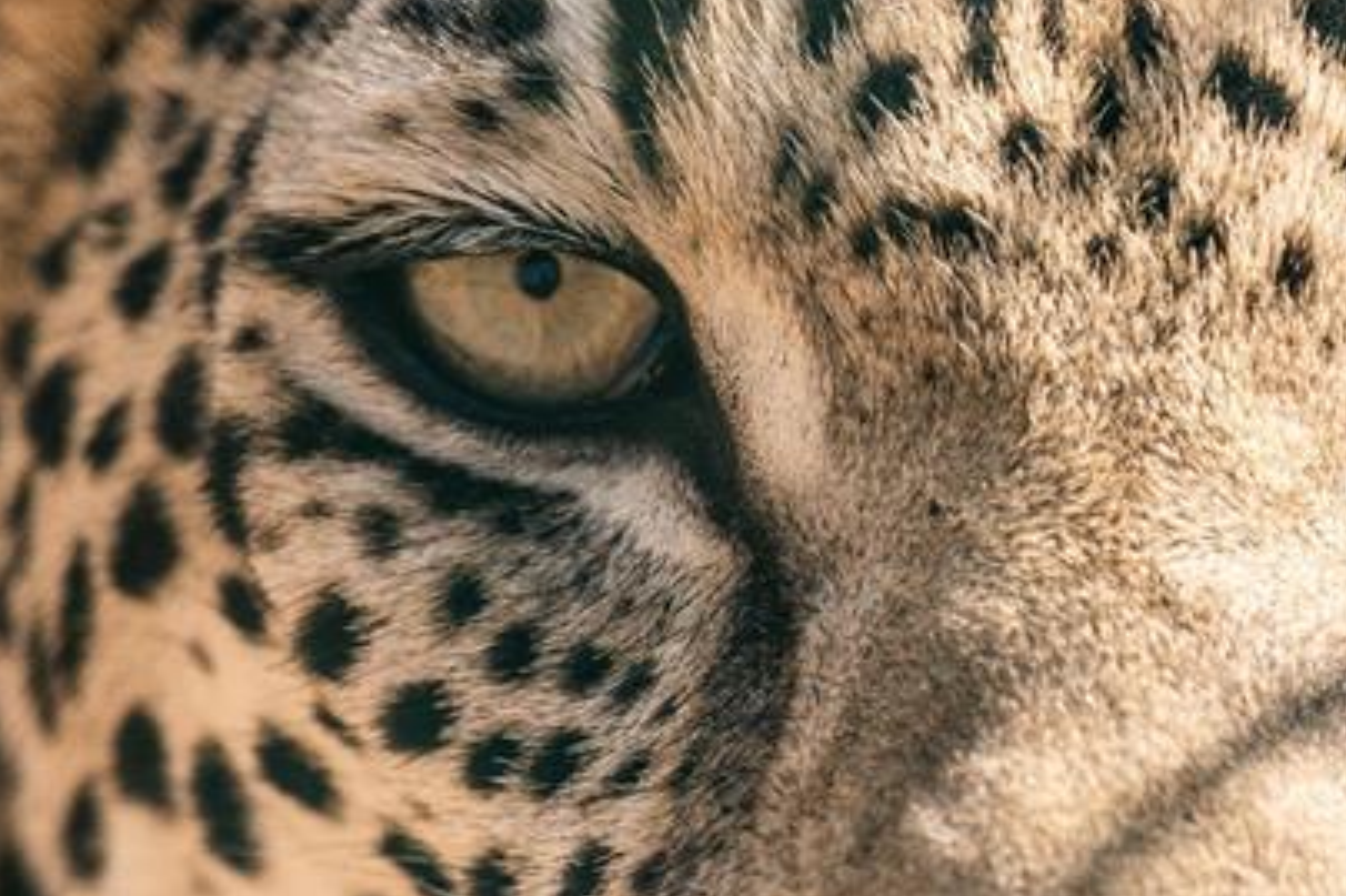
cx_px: 1196
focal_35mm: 1979
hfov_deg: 1.0
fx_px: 73959
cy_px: 946
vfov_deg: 0.7
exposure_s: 1/800
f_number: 4
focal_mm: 500
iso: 160
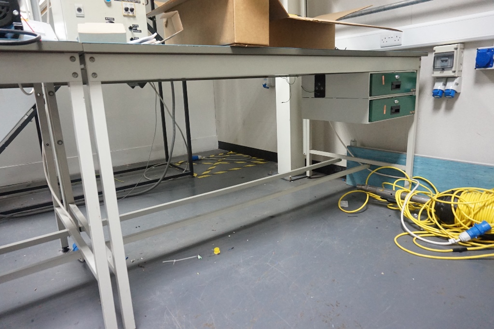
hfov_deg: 73.7
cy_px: 164
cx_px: 247
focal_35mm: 24
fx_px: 329
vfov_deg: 53.1
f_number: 3.5
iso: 3200
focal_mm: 16
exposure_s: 1/100
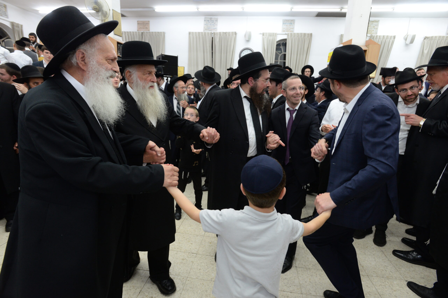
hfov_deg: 86.9
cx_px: 224
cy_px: 149
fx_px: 236
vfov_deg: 64.6
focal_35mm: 19
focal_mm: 19
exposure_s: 1/250
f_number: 5
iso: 1600
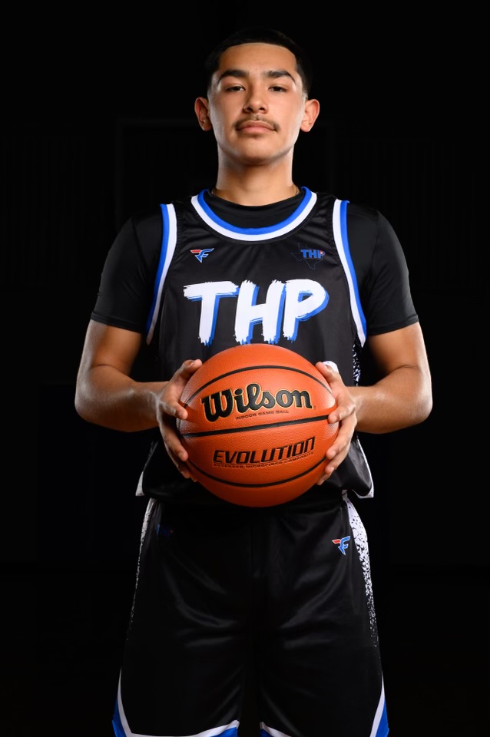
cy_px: 368
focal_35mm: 85
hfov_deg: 16.0
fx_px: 1739
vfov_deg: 23.9
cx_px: 245
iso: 100
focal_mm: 85
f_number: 13
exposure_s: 1/200
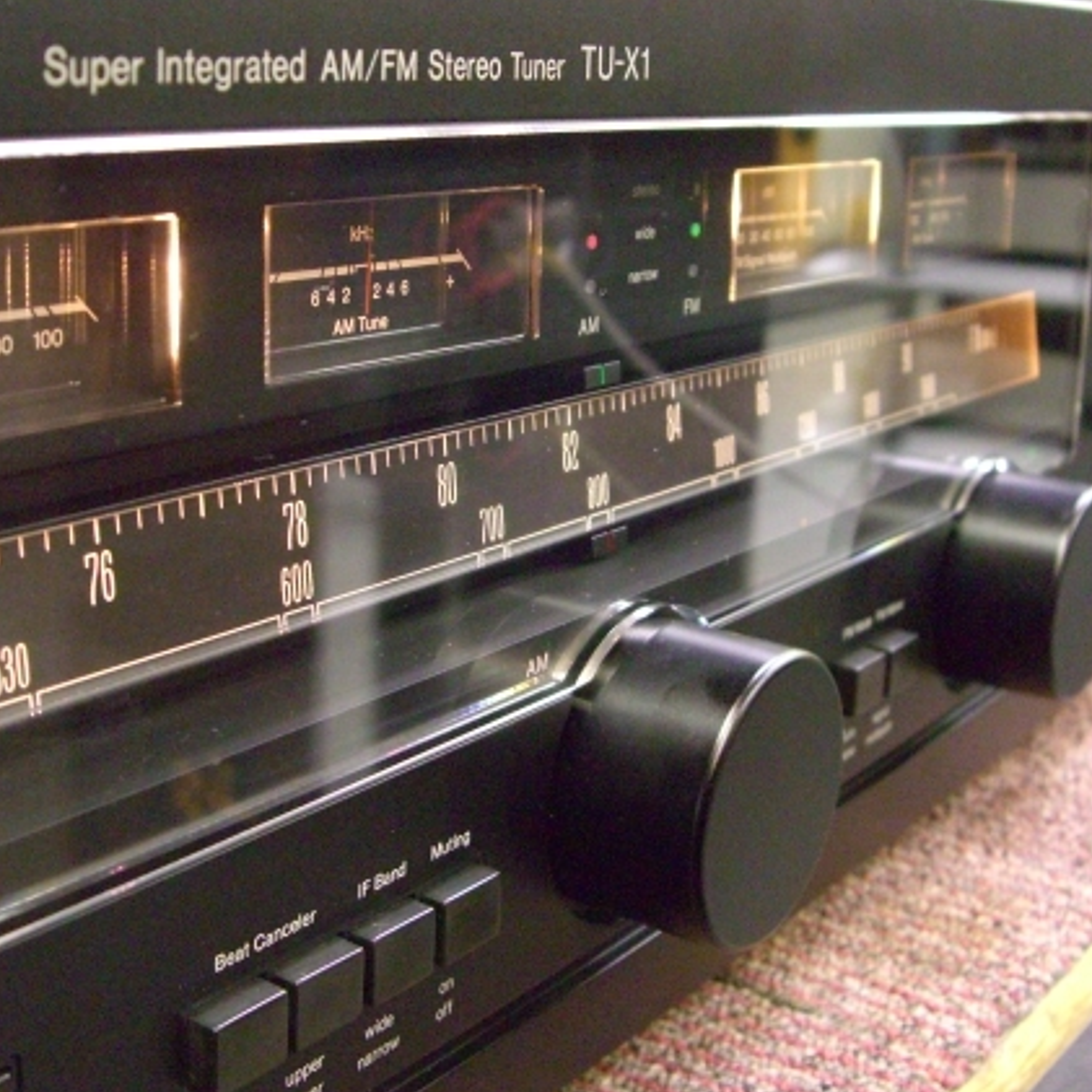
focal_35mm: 51
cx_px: 428
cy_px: 475
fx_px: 1820
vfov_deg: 33.4
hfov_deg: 33.3
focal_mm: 7.9
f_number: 2.8
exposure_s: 1/30
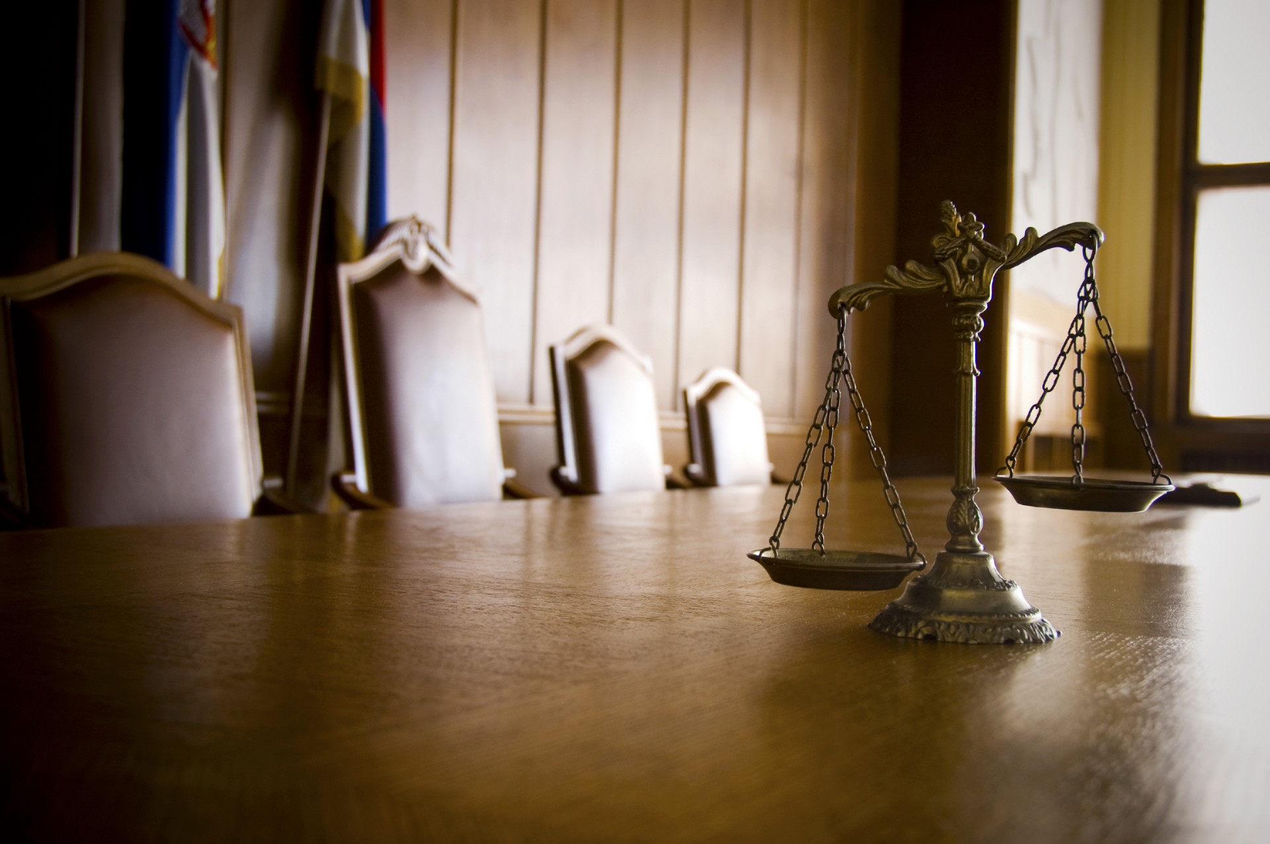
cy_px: 422
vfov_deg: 30.8
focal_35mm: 44
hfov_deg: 45.0
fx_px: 1533
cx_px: 635
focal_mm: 29
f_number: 5
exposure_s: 1/6
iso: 200
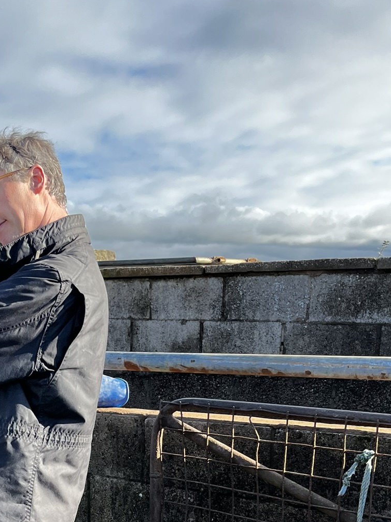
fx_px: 798
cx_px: 53
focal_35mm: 53
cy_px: 459
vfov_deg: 34.4
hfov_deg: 26.8
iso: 50
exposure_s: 1/1225
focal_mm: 5.1
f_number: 1.6
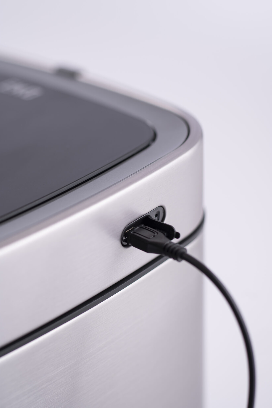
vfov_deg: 23.6
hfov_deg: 15.9
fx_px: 975
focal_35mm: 86
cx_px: 137
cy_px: 203
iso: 100
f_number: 4
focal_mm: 85
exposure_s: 1/100
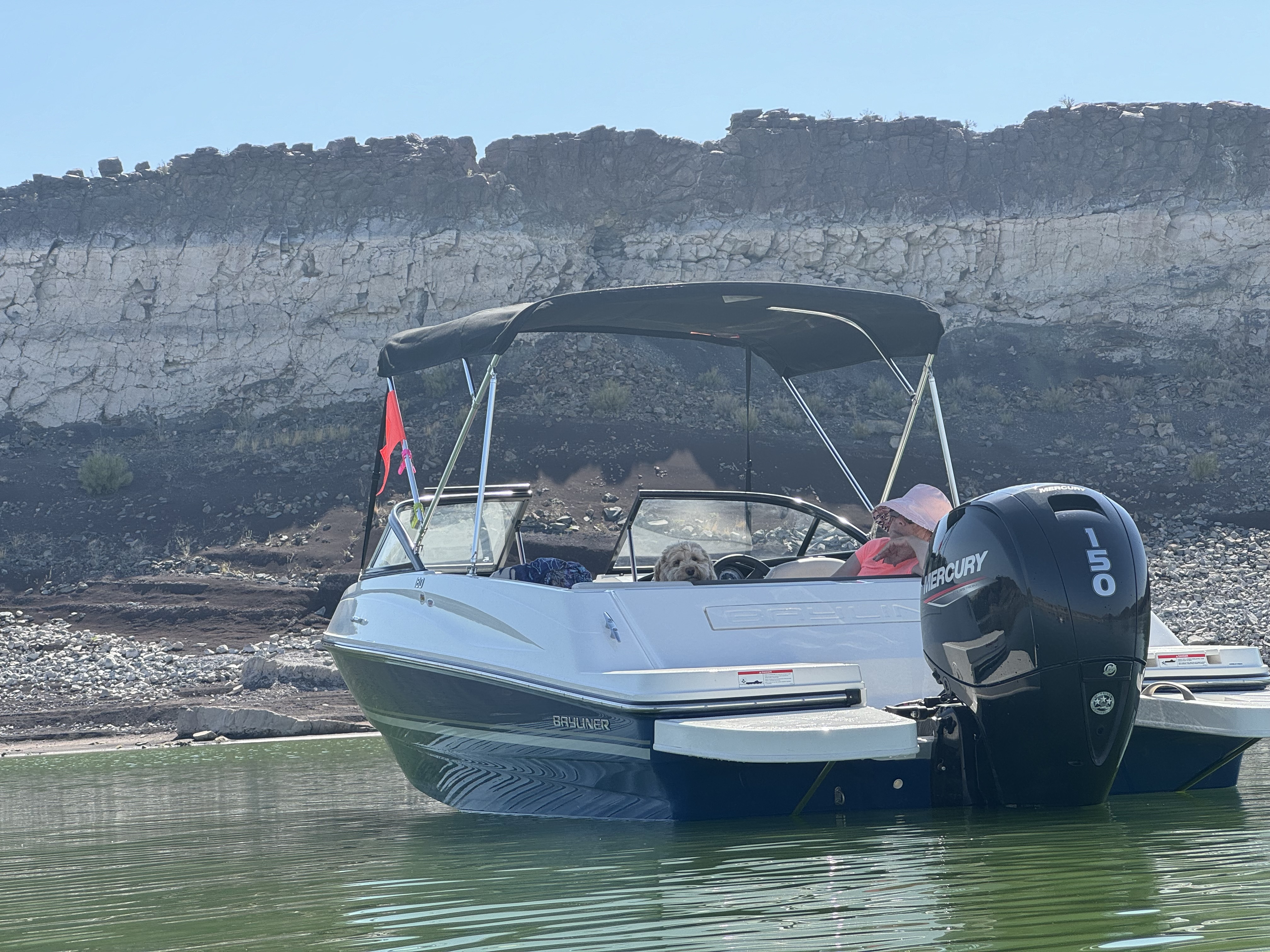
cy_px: 476
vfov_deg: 19.1
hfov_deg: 25.3
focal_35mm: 77
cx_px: 635
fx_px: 2825
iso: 25
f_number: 2.8
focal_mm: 9
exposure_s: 1/320
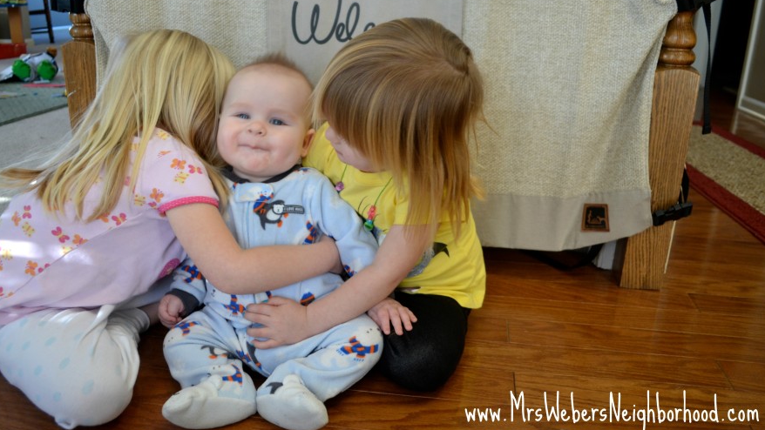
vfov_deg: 40.1
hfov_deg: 66.1
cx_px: 388
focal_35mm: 29
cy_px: 192
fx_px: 588
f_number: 4
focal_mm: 18
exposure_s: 1/60
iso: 400
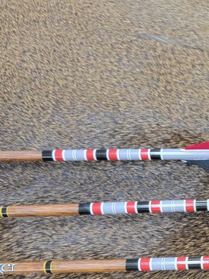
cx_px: 253
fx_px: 435
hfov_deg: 24.4
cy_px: 224
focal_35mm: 54
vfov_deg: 34.4
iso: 200
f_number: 1.8
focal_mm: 6.7
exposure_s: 1/40
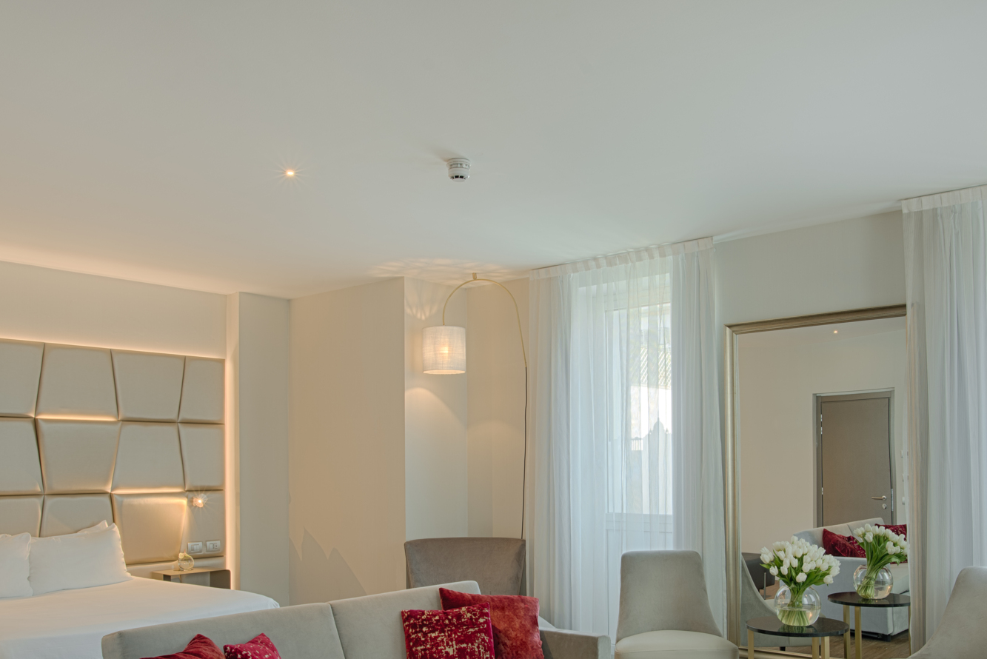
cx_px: 526
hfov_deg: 61.8
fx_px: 823
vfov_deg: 42.6
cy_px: 478
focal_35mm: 30
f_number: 9
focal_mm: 20
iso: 31
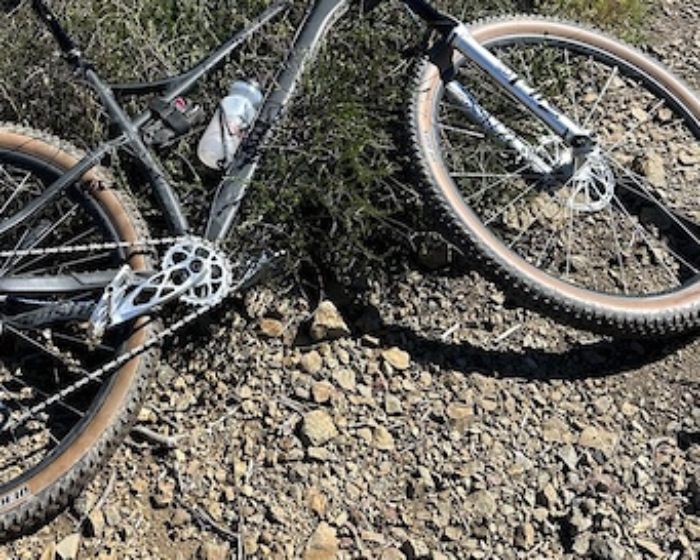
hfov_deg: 34.0
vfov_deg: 24.4
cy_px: -150
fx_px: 1140
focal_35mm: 55
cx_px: 271
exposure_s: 1/2809
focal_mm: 6.86
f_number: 1.78
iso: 80
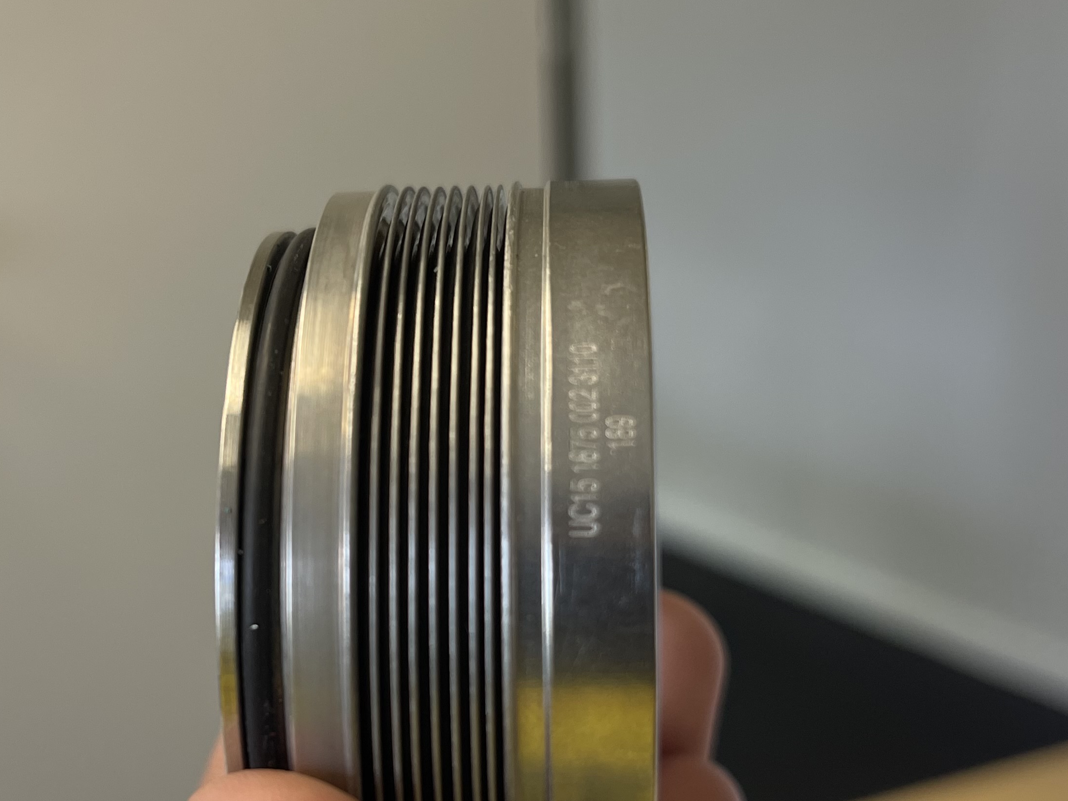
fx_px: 1481
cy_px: 522
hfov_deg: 39.6
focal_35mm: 48
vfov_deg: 30.1
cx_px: 472
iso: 100
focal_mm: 5.1
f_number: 1.6
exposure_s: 1/100
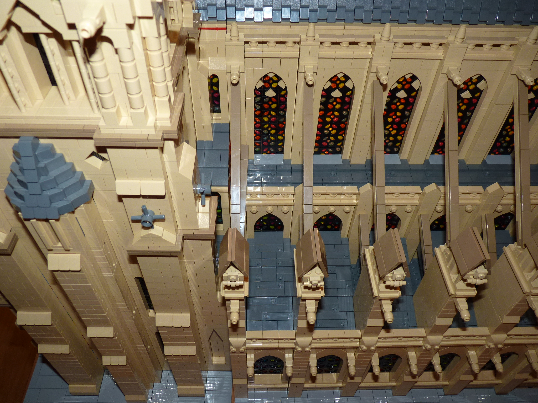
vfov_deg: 51.4
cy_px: 202
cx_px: 269
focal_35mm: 27
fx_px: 420
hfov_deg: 65.3
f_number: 2.8
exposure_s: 1/15
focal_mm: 4.8
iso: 100
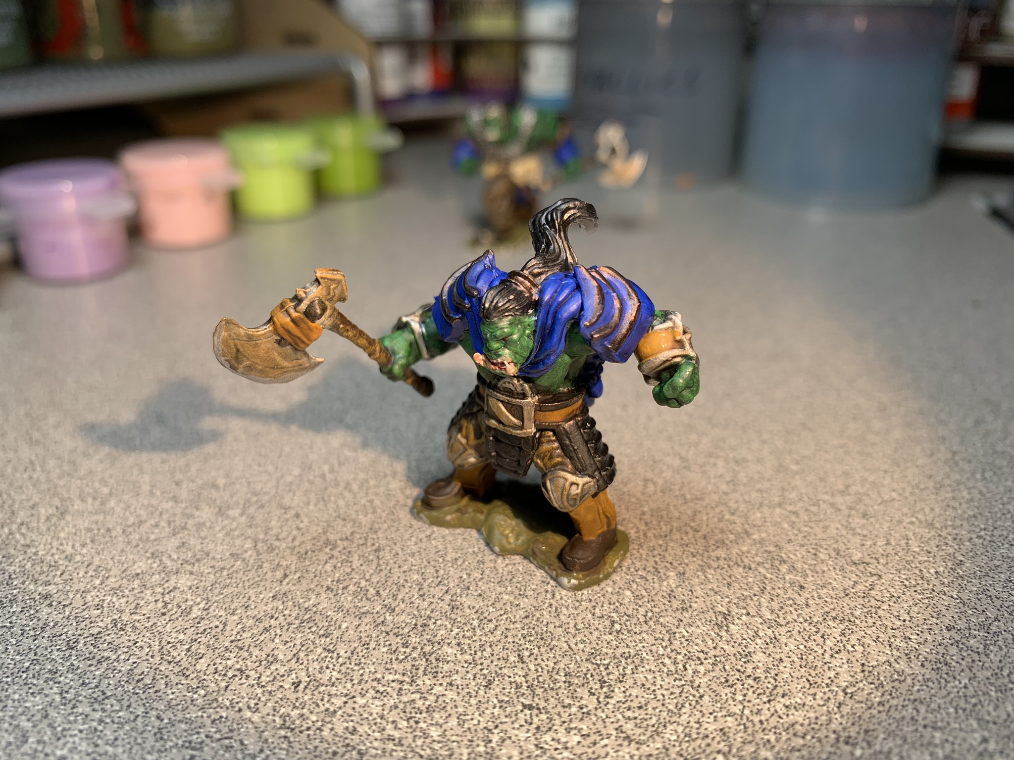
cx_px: 507
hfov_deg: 67.3
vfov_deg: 53.1
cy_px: 380
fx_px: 762
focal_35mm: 26
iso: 25
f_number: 1.8
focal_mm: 4.25
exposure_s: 1/213
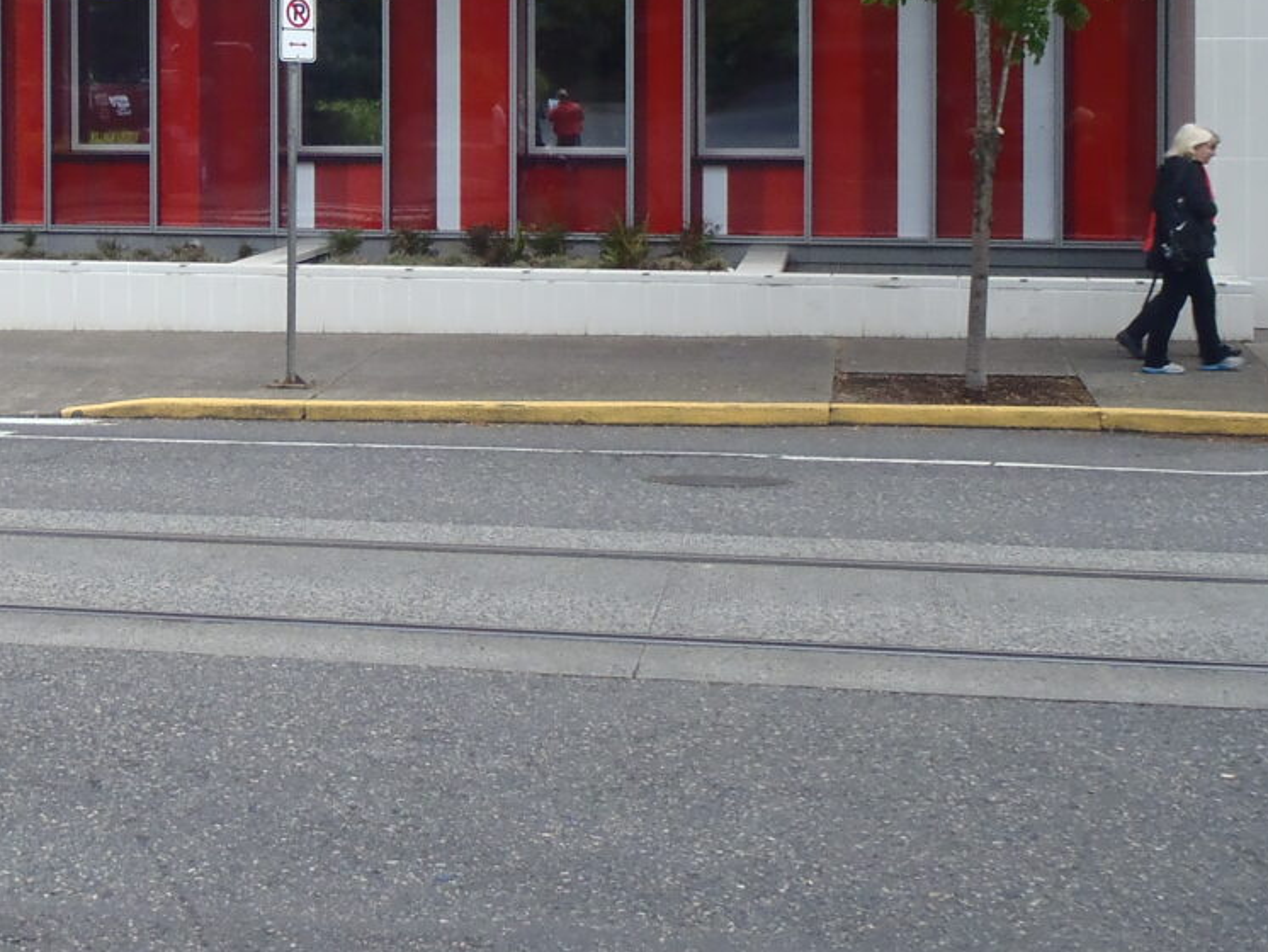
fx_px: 2565
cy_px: 99
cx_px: 122
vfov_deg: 20.6
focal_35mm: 70
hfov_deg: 26.8
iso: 160
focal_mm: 6.07
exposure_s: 1/60
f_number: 13
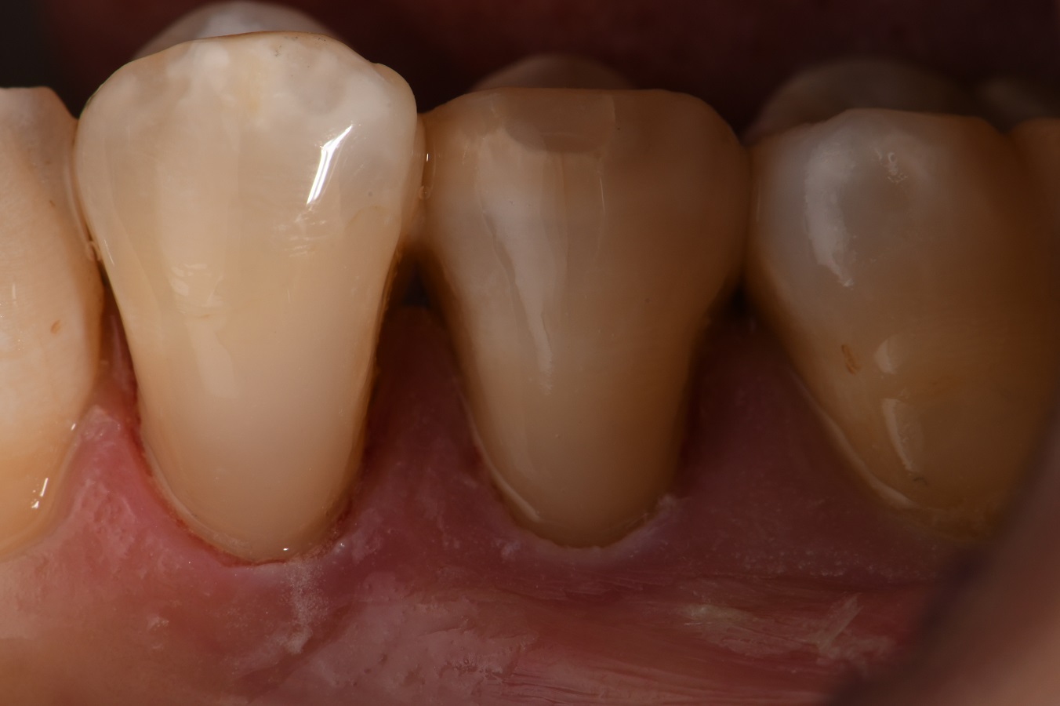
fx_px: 4620
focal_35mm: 157
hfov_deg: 13.1
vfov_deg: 8.7
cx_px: 530
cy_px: 353
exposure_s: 1/160
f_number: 32
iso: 200
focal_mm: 105
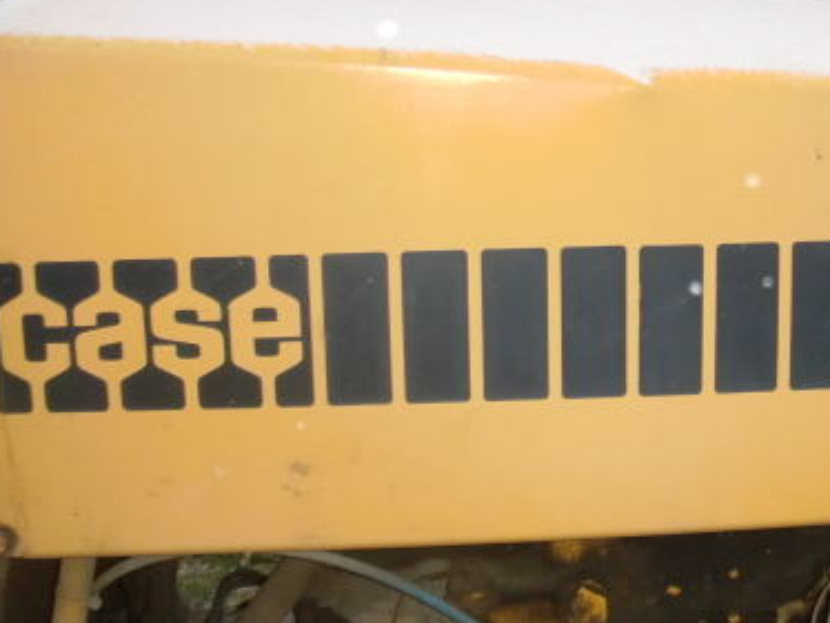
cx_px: 557
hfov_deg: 29.6
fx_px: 1560
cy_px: 288
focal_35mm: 65
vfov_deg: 22.6
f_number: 3.9
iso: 250
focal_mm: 6.66
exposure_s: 1/60
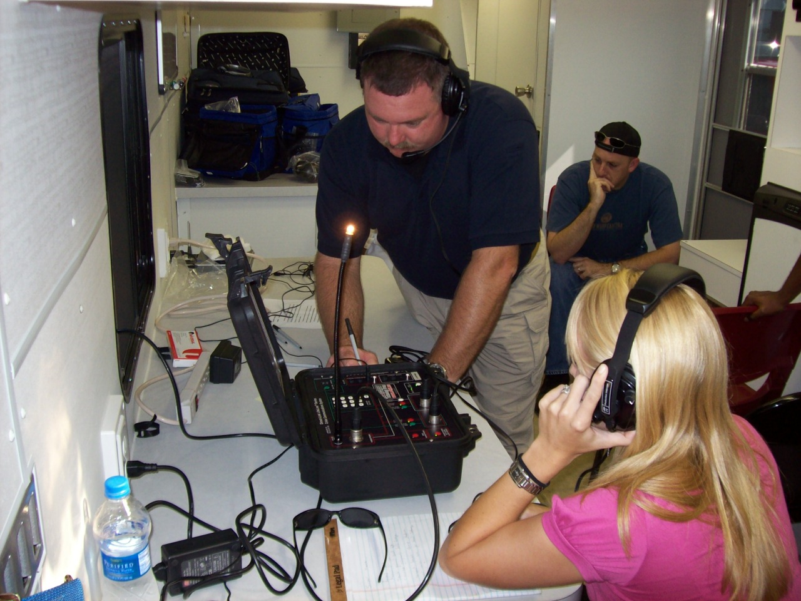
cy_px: 300
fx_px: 833
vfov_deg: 39.7
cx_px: 400
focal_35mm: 36
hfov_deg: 51.4
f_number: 2.7
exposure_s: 1/64
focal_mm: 6
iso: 80
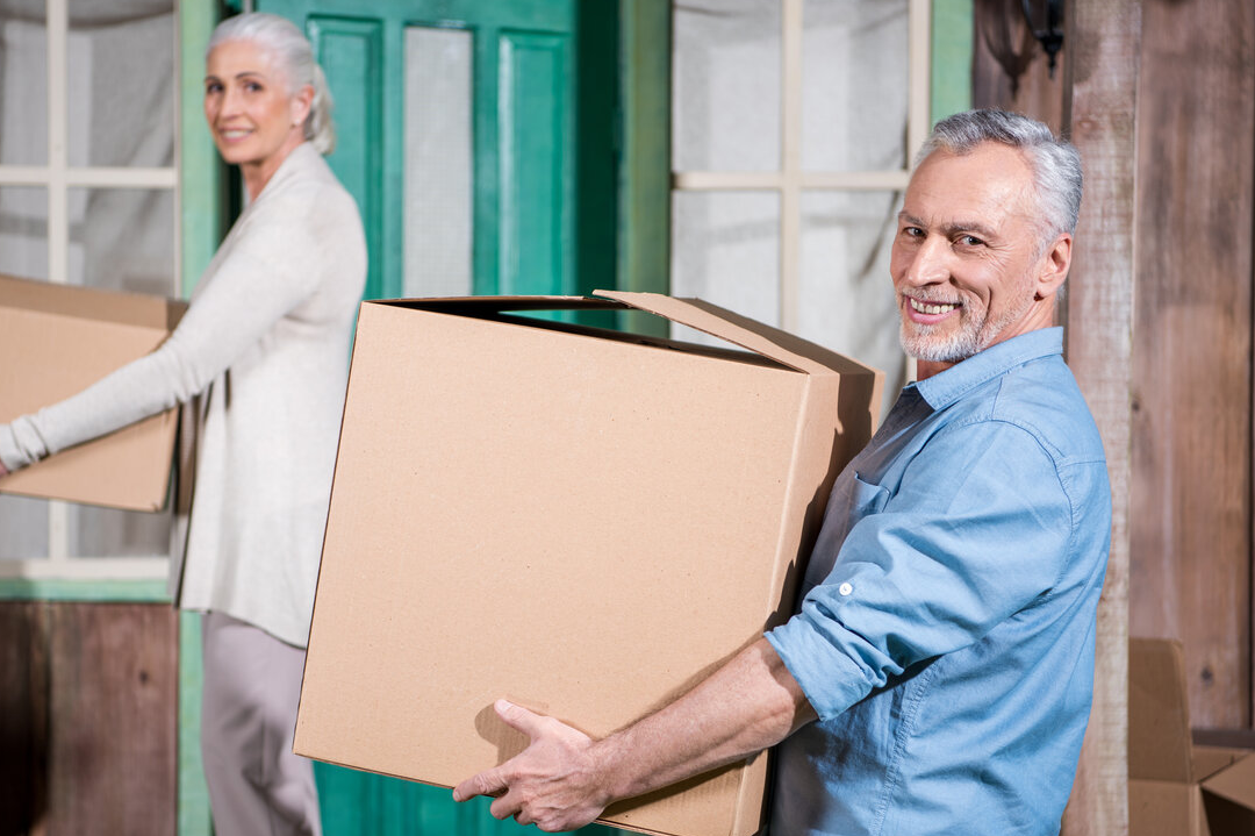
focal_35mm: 83
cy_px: 470
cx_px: 522
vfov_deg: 16.4
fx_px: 2892
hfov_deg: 24.5
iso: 31
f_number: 3.2
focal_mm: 70
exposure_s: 1/160
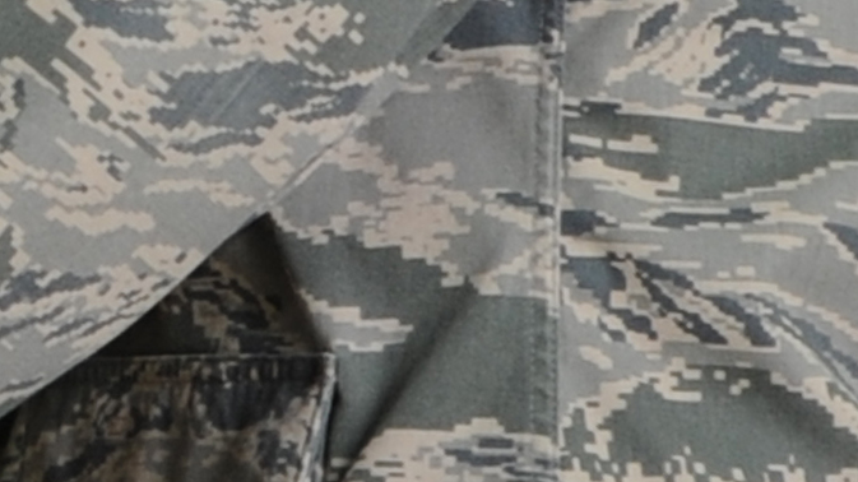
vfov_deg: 2.2
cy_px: -734
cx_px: -889
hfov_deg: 3.9
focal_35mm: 543
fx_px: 12349
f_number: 4.5
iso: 500
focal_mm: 82
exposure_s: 1/100
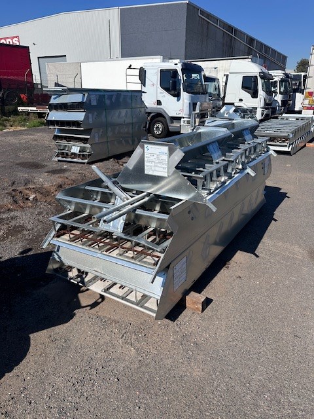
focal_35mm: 24
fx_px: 290
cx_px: 157
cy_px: 210
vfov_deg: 71.6
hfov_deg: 56.8
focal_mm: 6.86
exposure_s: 1/6211
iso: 80
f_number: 1.78
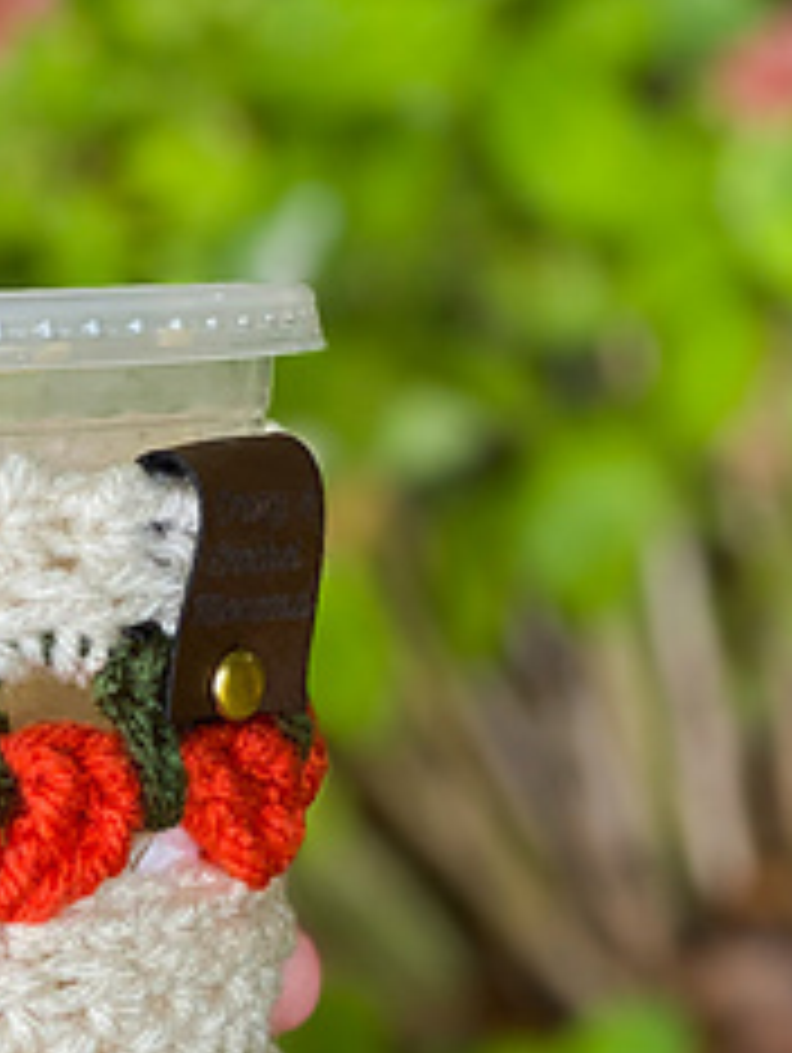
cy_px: 850
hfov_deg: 10.3
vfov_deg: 13.8
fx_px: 4324
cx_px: -135
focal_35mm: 142
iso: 25
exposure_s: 1/122
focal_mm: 6
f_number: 2
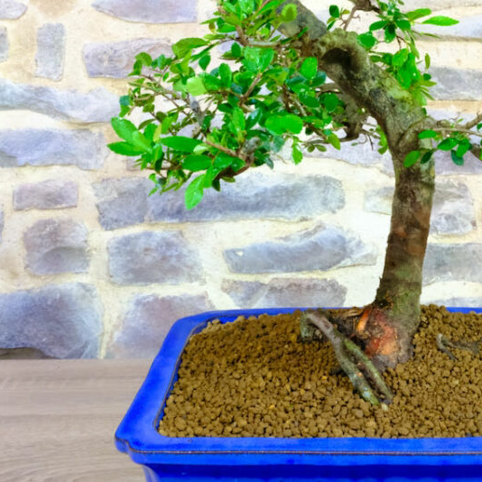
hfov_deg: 27.0
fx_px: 992
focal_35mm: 63
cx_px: 350
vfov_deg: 26.5
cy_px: 65
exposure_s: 1/30
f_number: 11
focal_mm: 22.3
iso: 3200
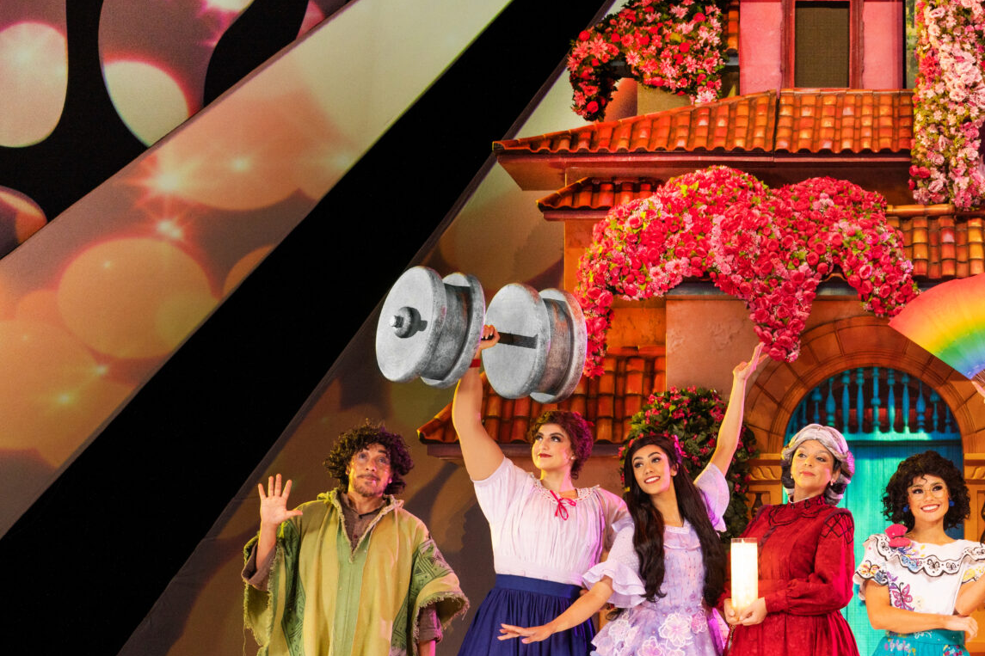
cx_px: 902
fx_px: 3365
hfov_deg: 16.4
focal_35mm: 123
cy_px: 374
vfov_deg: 11.1
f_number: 7.1
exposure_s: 1/50
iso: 250
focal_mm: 55
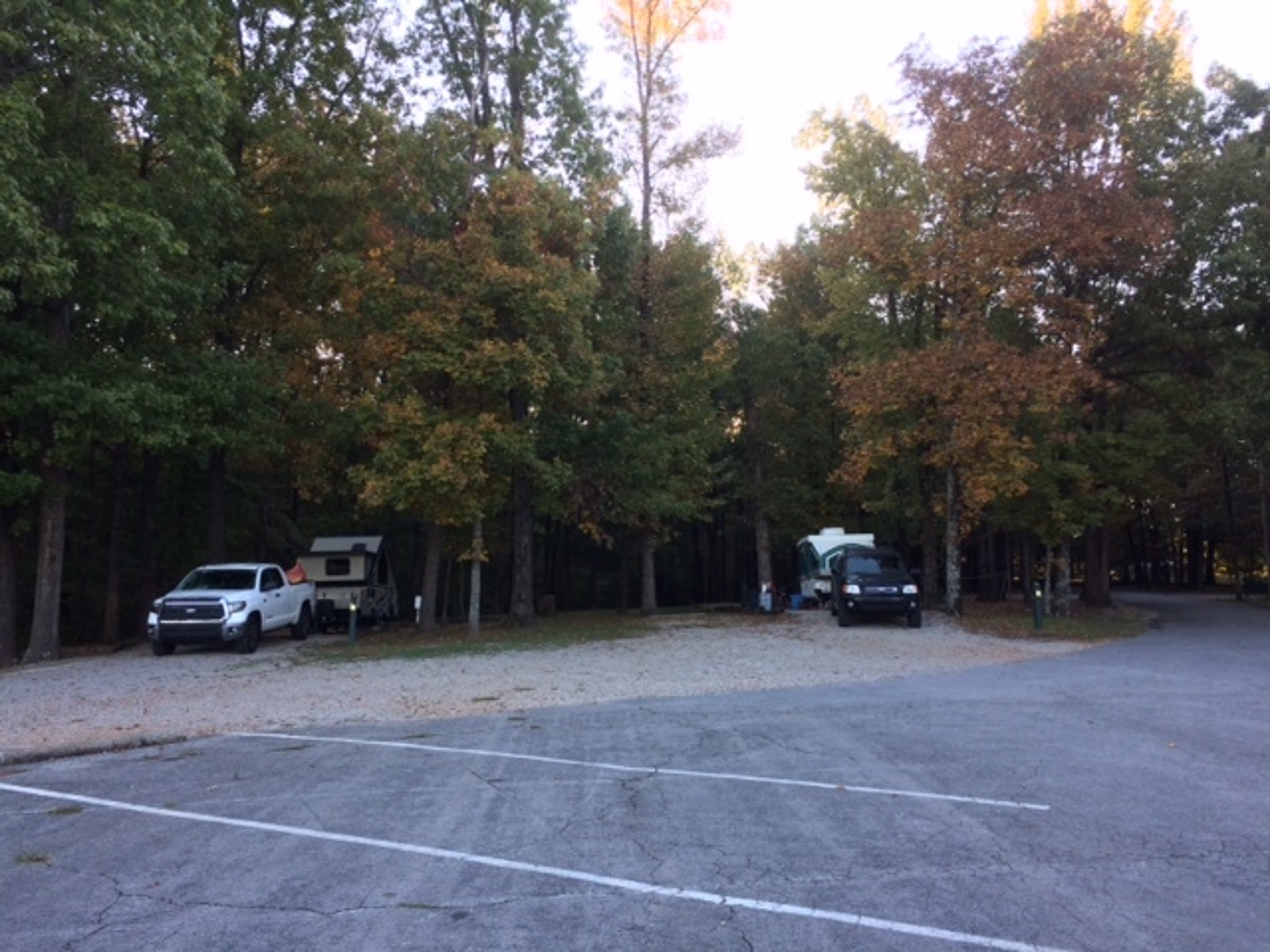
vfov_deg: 48.2
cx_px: 635
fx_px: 1064
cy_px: 476
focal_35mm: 29
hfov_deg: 61.7
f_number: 2.2
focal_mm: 4.15
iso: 40
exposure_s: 1/120
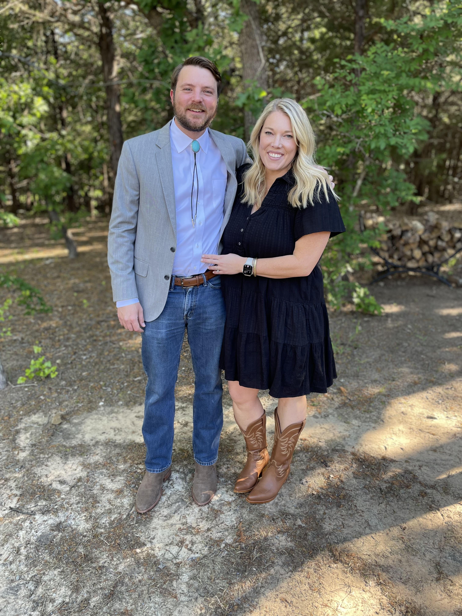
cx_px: 231
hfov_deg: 53.1
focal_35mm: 26
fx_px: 463
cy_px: 308
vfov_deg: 67.3
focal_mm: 4.2
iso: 32
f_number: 1.6
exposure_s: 1/121
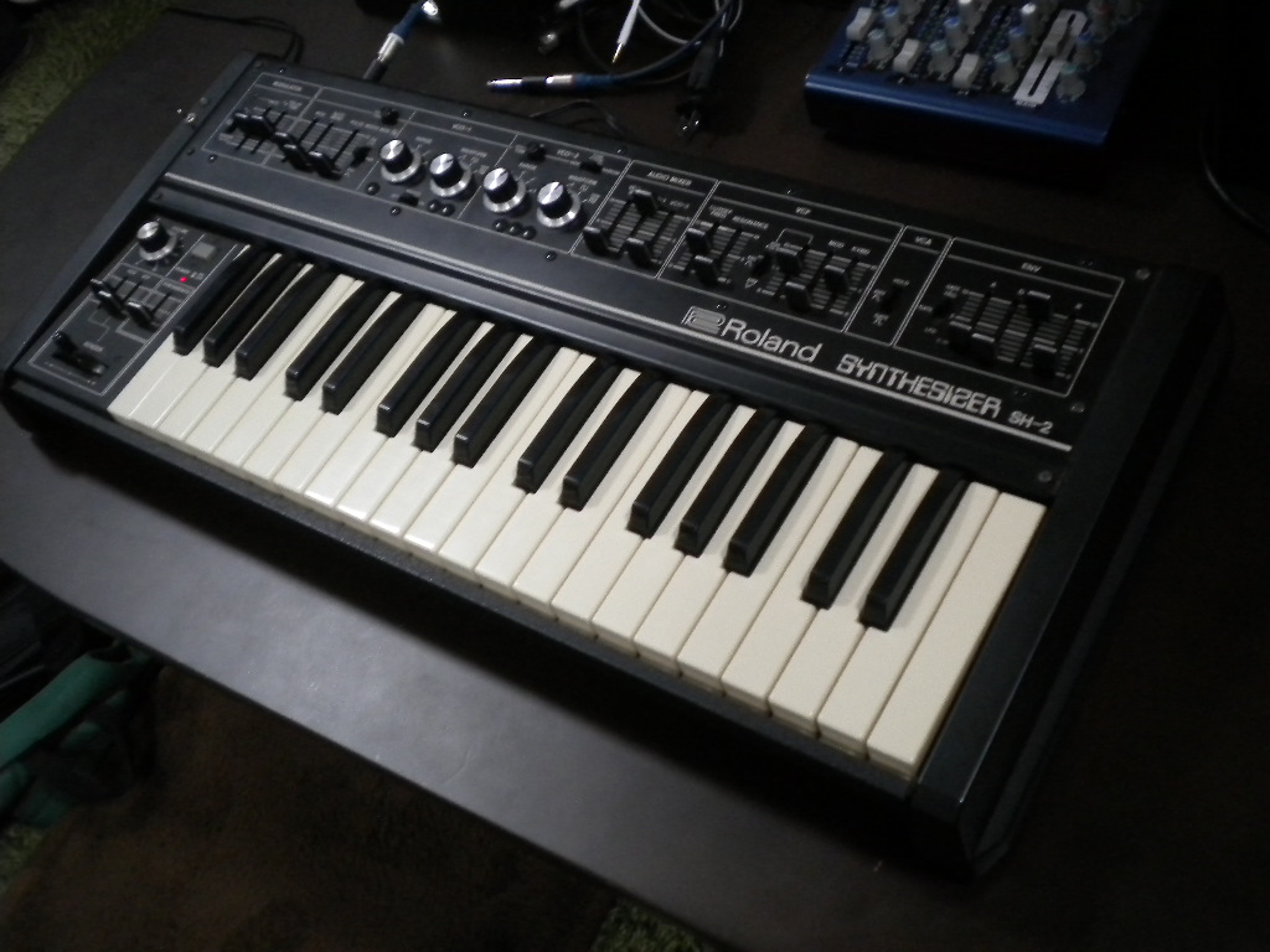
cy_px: 476
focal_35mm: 41
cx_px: 635
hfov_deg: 45.8
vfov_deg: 35.1
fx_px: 1504
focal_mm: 7.4
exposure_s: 1/24.8
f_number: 3.5
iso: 400
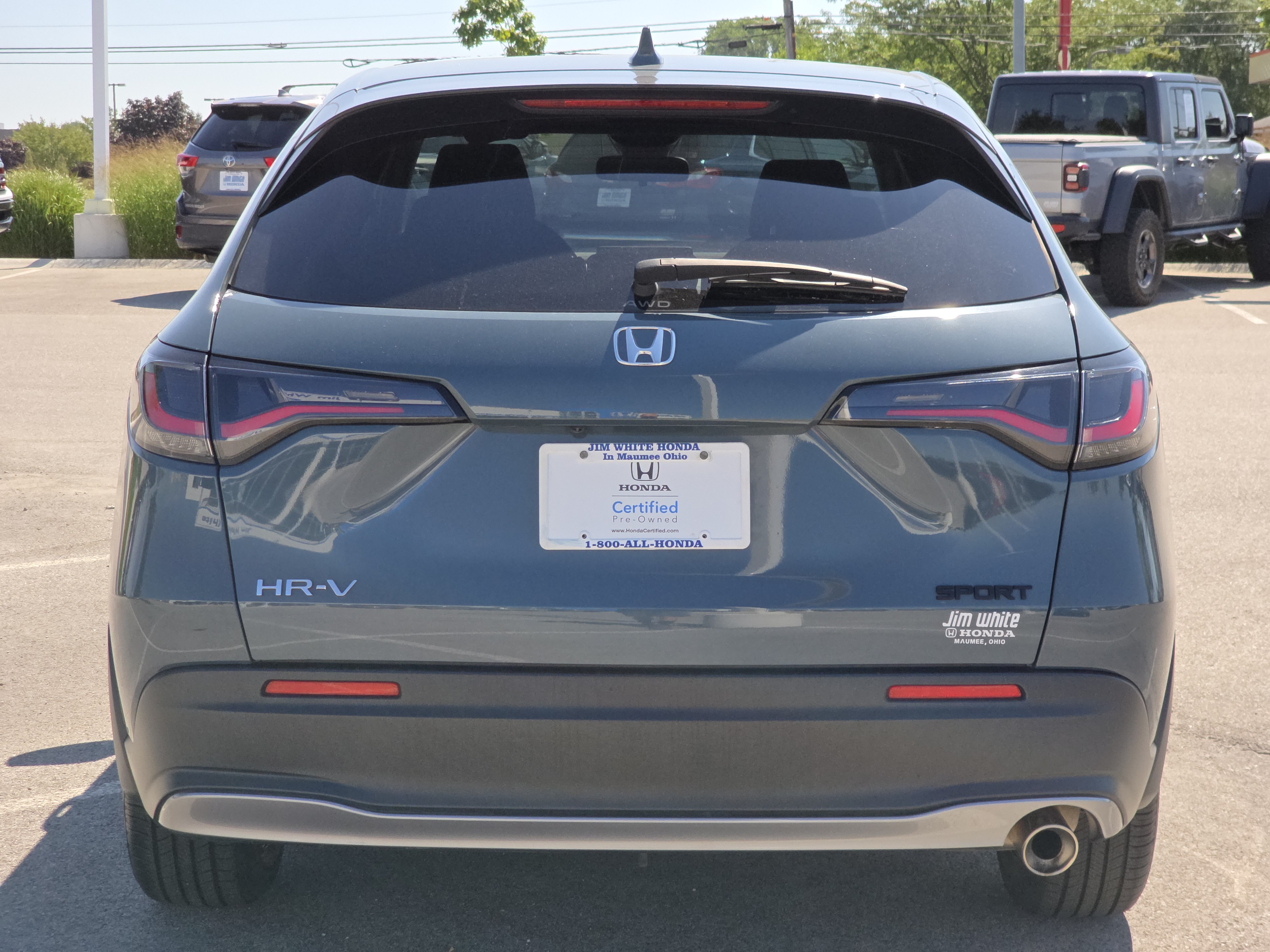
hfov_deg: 28.2
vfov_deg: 21.3
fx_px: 2531
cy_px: 476
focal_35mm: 69
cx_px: 635
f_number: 2.4
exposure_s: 1/1300
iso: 50
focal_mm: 7.9
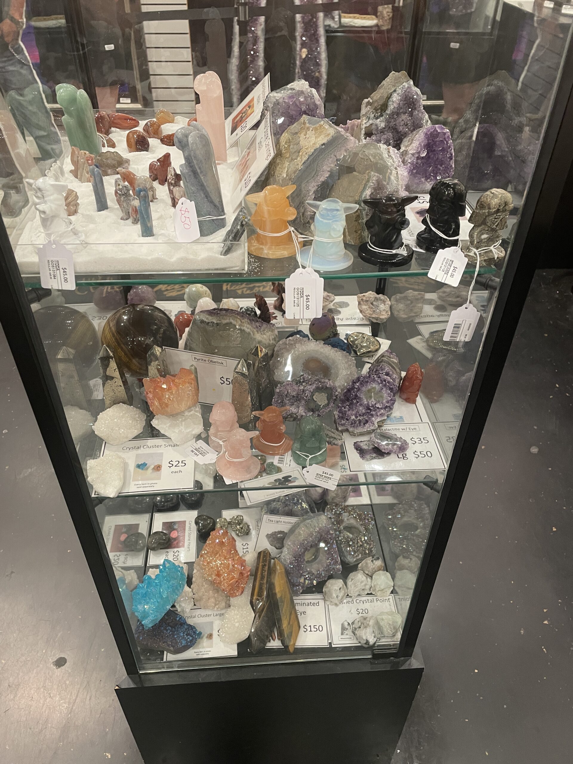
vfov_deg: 67.3
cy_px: 382
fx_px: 574
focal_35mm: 26
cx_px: 286
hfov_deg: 53.1
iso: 125
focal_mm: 4.2
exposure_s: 1/60
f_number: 1.6
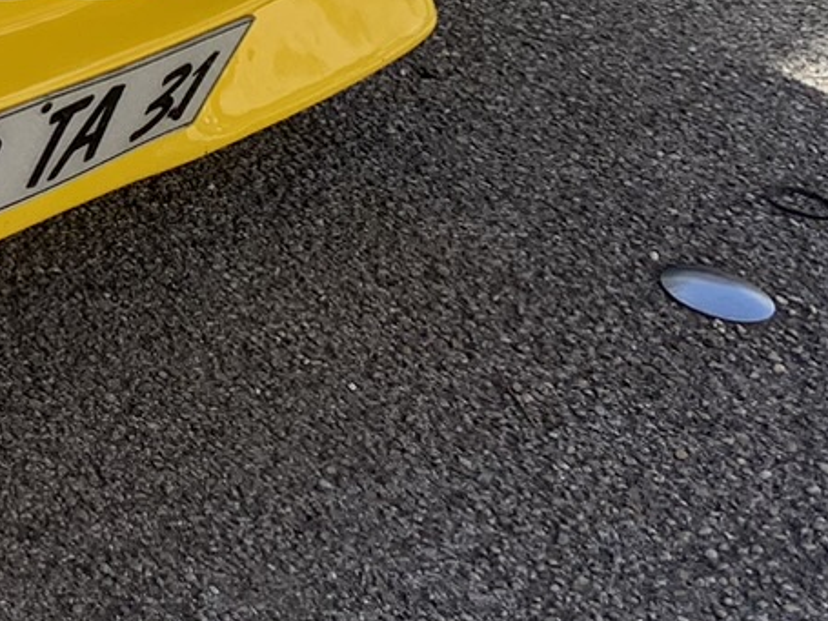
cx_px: -768
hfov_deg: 14.4
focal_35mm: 117
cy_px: -517
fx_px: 2798
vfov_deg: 11.7
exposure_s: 1/1220
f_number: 1.8
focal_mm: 4.25
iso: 25
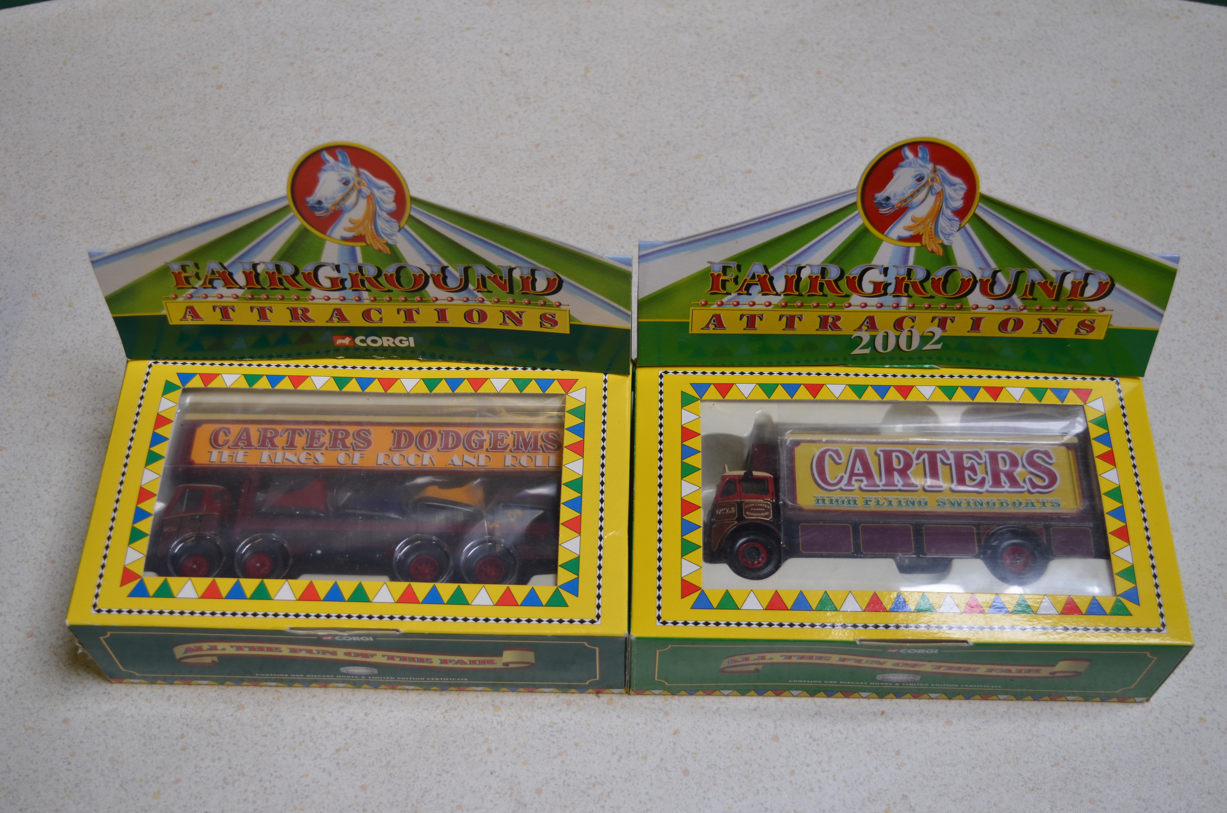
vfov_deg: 31.8
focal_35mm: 42
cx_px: 614
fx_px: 1429
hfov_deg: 46.5
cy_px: 406
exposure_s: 1/80
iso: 400
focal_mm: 28
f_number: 4.5
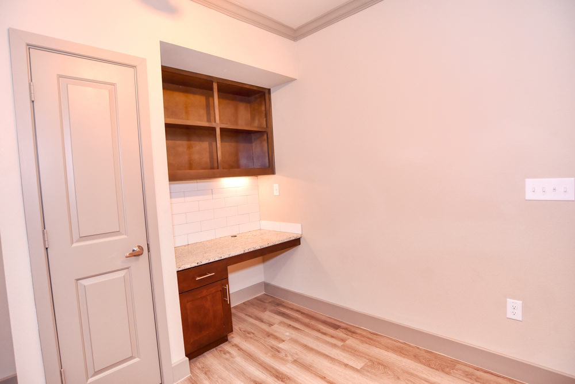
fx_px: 288
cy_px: 192
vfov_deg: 67.5
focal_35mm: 18
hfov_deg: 90.0
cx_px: 288
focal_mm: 18
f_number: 4.5
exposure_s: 1/80
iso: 800
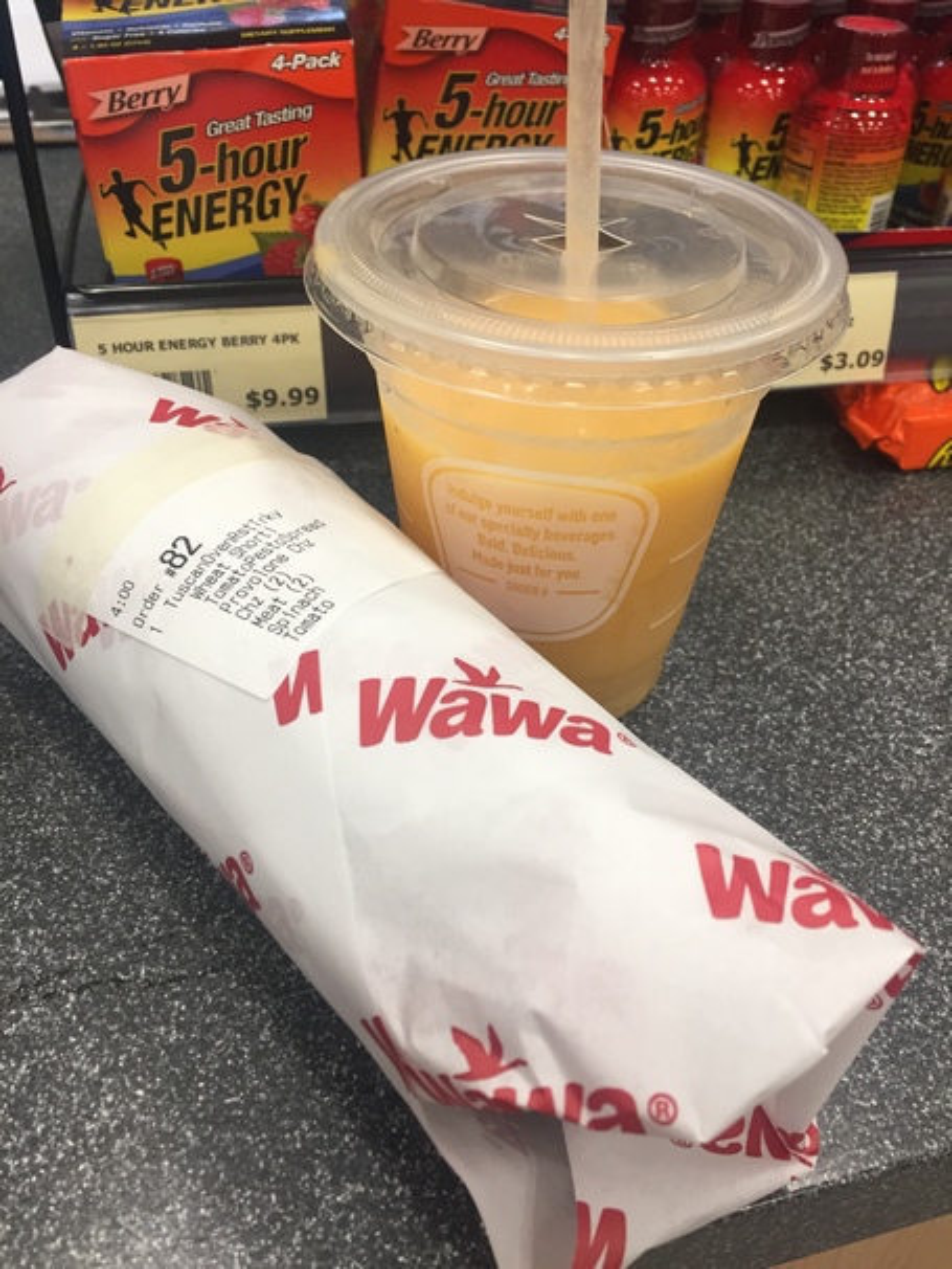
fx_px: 1063
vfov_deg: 61.6
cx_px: 476
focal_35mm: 29
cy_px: 634
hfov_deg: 48.3
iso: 40
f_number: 2.2
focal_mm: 4.15
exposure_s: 1/30
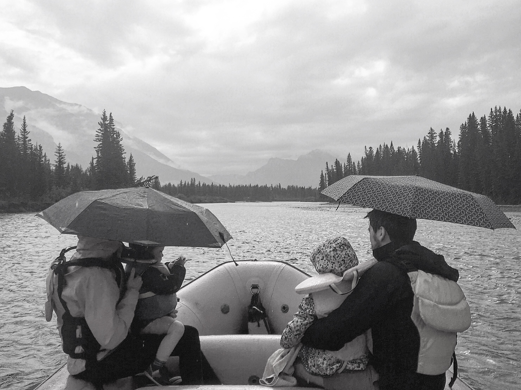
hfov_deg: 56.8
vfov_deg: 44.1
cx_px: 253
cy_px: 182
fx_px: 482
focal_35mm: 32
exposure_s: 1/2326
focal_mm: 4.15
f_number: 2.2
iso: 32
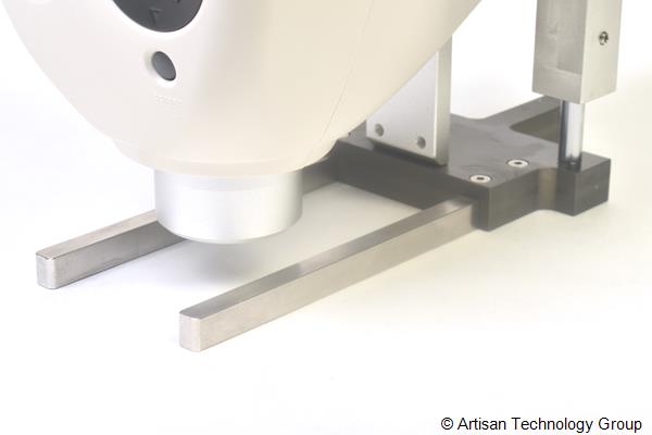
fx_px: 1494
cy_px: 218
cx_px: 326
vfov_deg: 16.6
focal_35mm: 82
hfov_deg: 24.6
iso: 200
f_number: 13
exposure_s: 1/200
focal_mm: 55
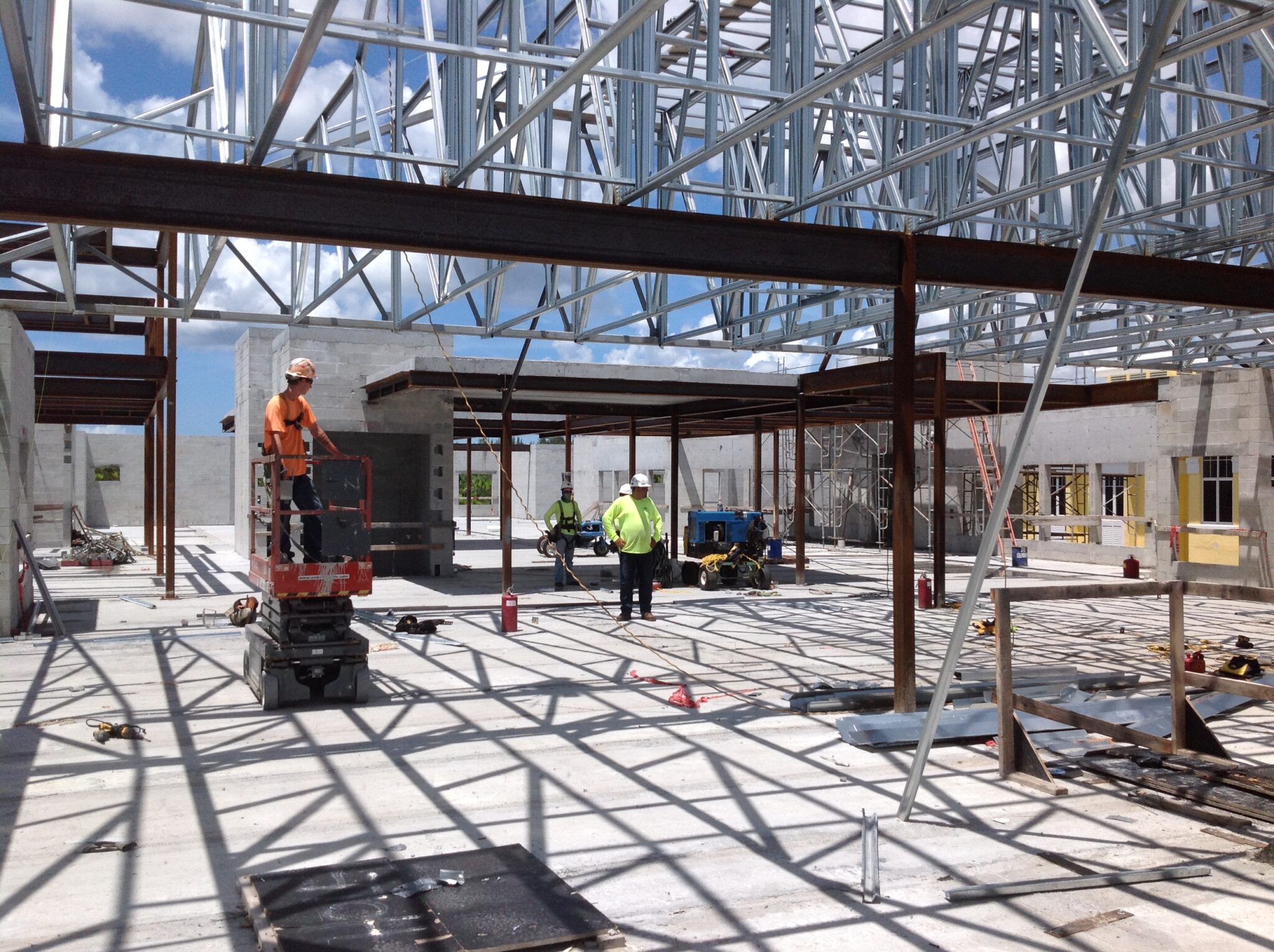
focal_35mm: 35
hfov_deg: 52.7
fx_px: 1286
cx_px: 637
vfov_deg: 40.6
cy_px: 476
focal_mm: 4.28
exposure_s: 1/3367
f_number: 2.4
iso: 50
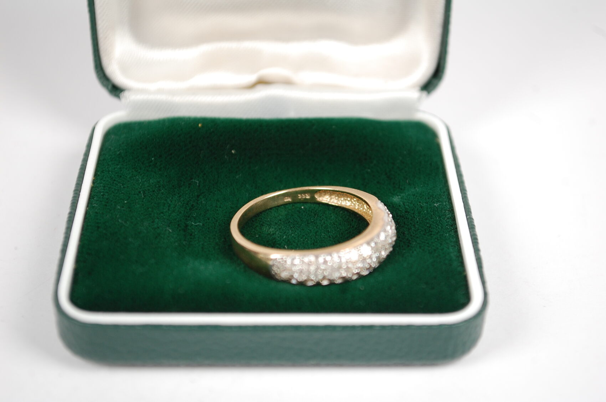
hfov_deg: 27.0
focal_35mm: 75
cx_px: 303
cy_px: 201
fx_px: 1261
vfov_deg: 18.1
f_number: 5.6
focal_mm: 50
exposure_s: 1/125
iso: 320
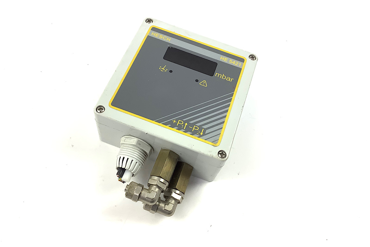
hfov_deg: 57.2
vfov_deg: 40.0
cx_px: 182
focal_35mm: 33
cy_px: 116
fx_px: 339
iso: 50
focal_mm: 3.3
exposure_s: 1/50
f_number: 2.4
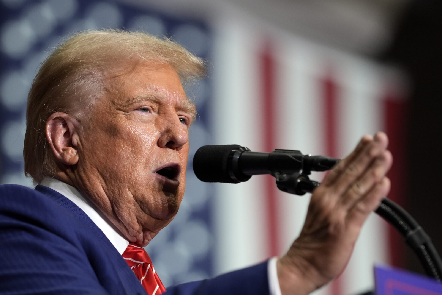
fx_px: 3686
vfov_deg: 4.6
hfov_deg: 6.9
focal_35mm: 300
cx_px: 221
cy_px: 148
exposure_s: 1/640
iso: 1000
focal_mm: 200
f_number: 3.2
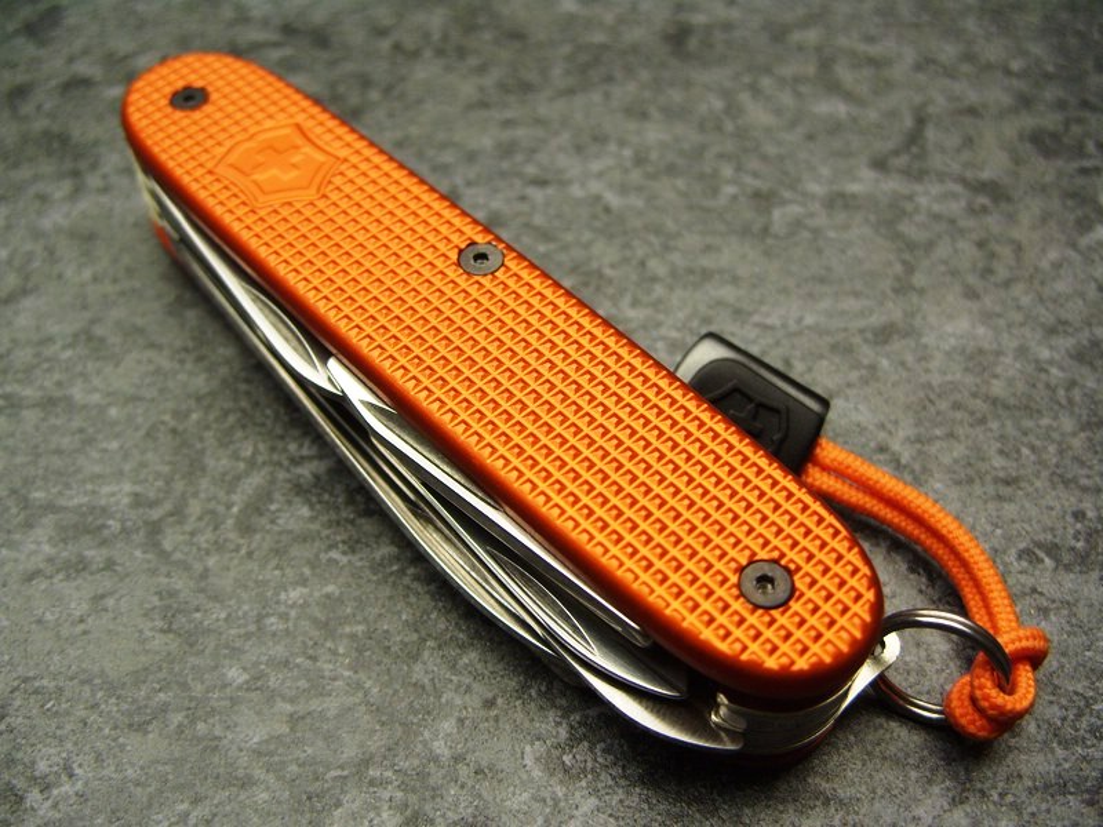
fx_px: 1115
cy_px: 414
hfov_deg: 52.6
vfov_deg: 40.7
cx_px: 552
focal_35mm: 35
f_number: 2.8
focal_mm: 7.8
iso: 120
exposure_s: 1/45
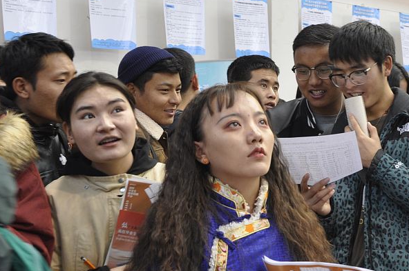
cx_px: 399
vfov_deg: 17.2
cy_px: 155
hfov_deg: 24.6
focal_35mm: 79
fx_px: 896
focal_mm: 26
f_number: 5.6
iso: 360
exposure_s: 1/30
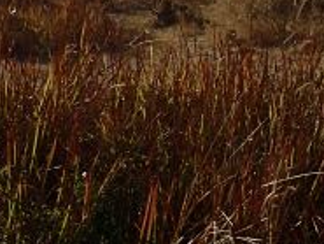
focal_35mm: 108
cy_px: -226
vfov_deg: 12.3
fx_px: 1012
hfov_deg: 16.2
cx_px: 522
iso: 100
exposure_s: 1/320
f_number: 8
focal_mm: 4.5
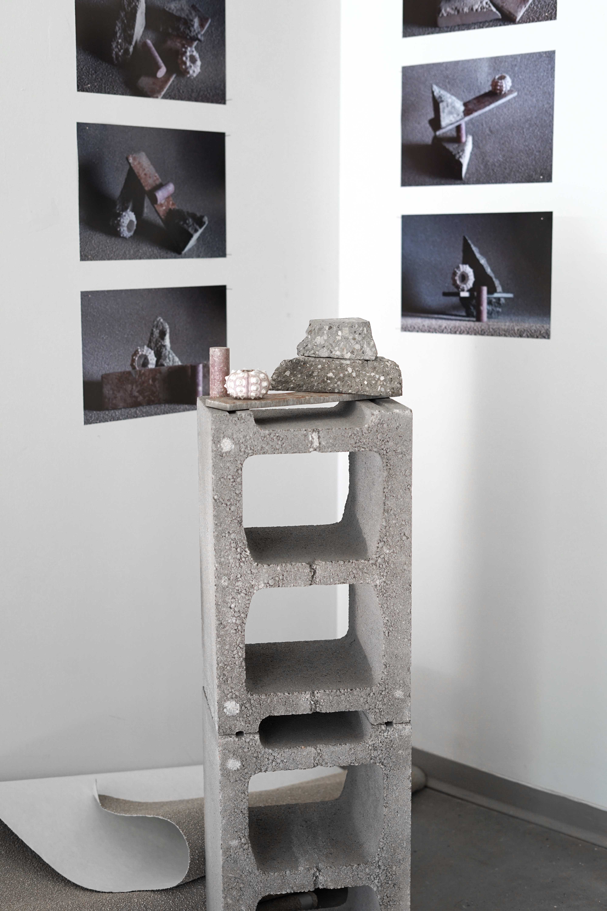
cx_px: 304
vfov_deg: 39.6
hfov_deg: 27.0
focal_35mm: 50
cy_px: 456
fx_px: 1264
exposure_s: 1/160
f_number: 4
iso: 400
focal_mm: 50
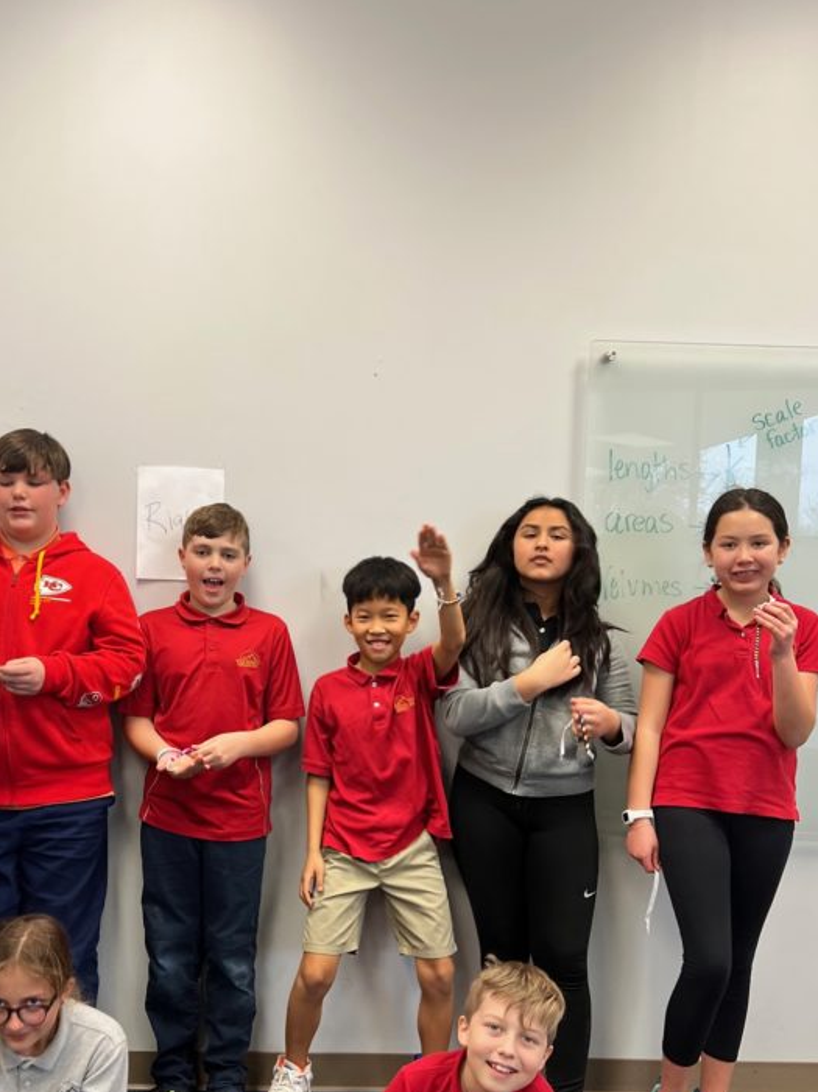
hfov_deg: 37.3
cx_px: 273
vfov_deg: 48.6
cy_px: 667
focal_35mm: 38
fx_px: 1198
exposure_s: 1/60
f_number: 1.5
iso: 80
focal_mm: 5.7
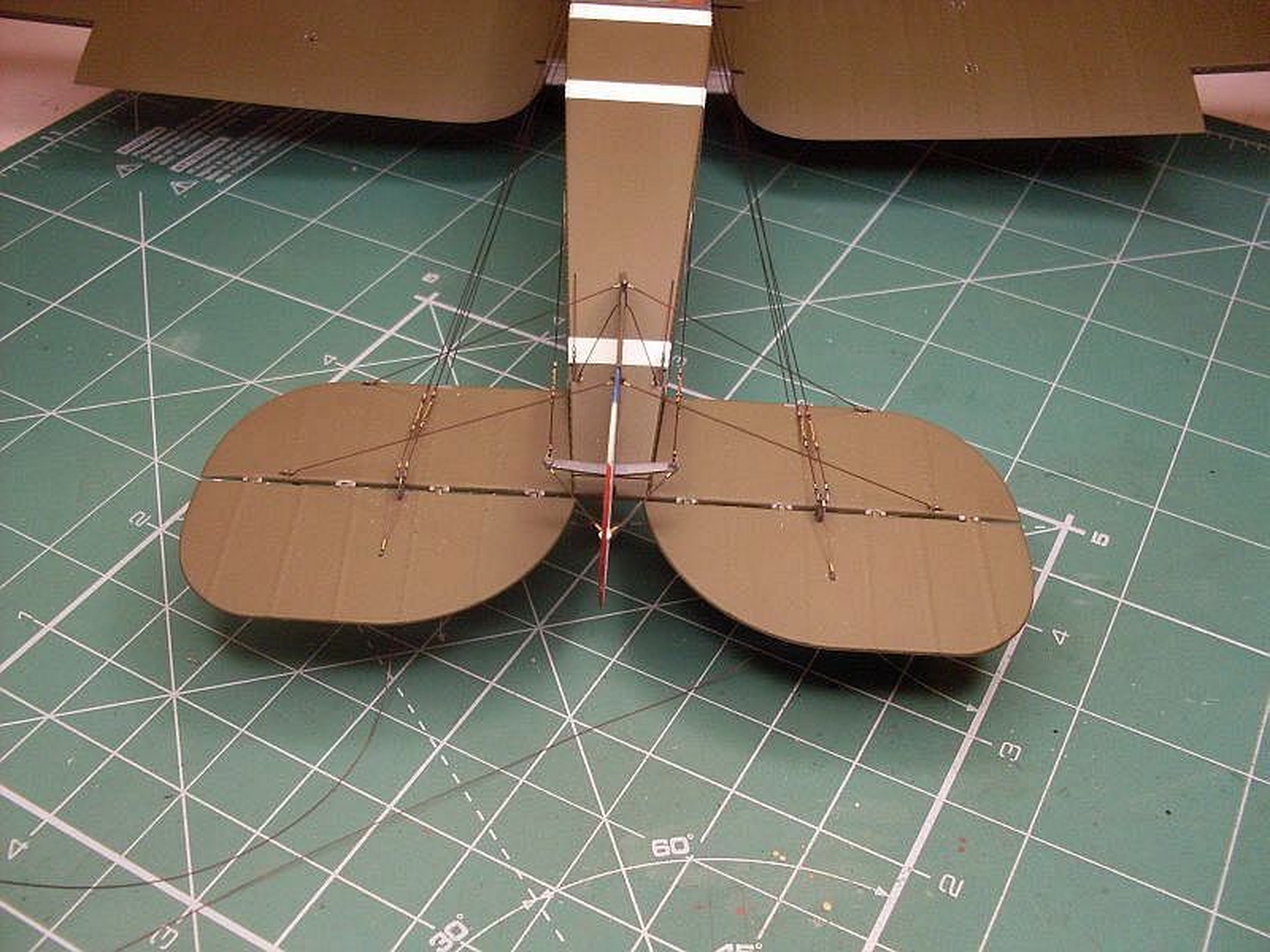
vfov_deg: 37.7
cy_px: 476
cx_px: 635
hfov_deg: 49.0
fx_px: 1394
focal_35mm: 38
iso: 100
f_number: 2.8
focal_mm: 6.3
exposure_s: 1/60
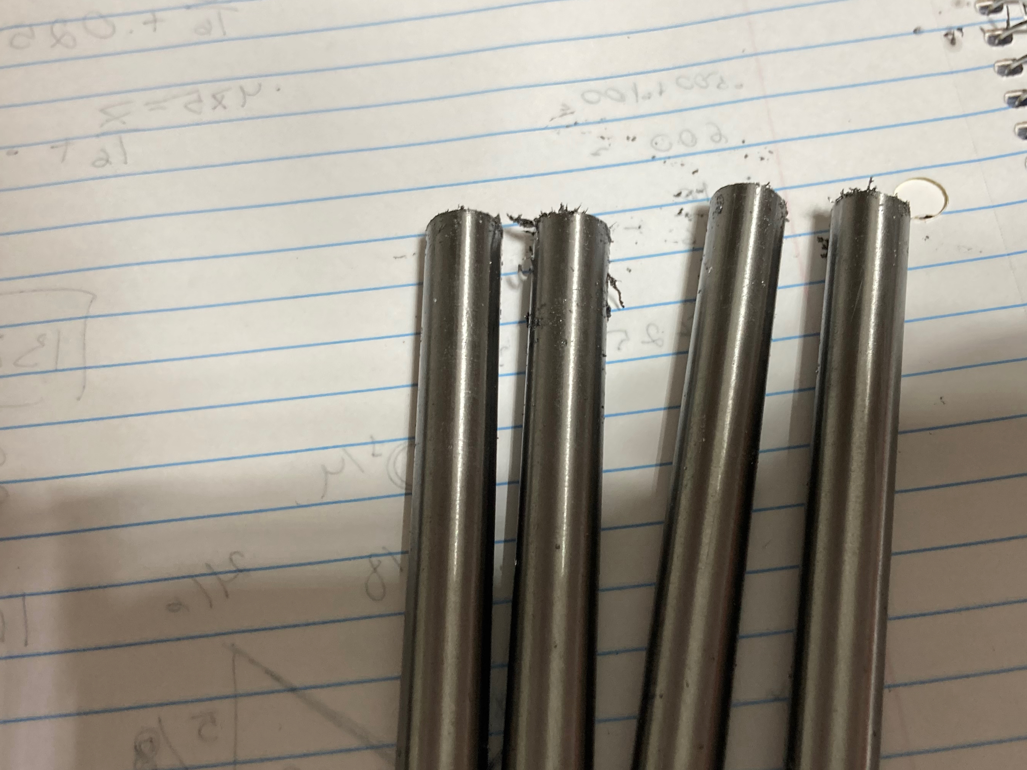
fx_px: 1246
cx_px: 577
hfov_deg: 44.7
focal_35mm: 42
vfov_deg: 34.1
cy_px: 493
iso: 80
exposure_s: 1/60
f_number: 1.8
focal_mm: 3.99
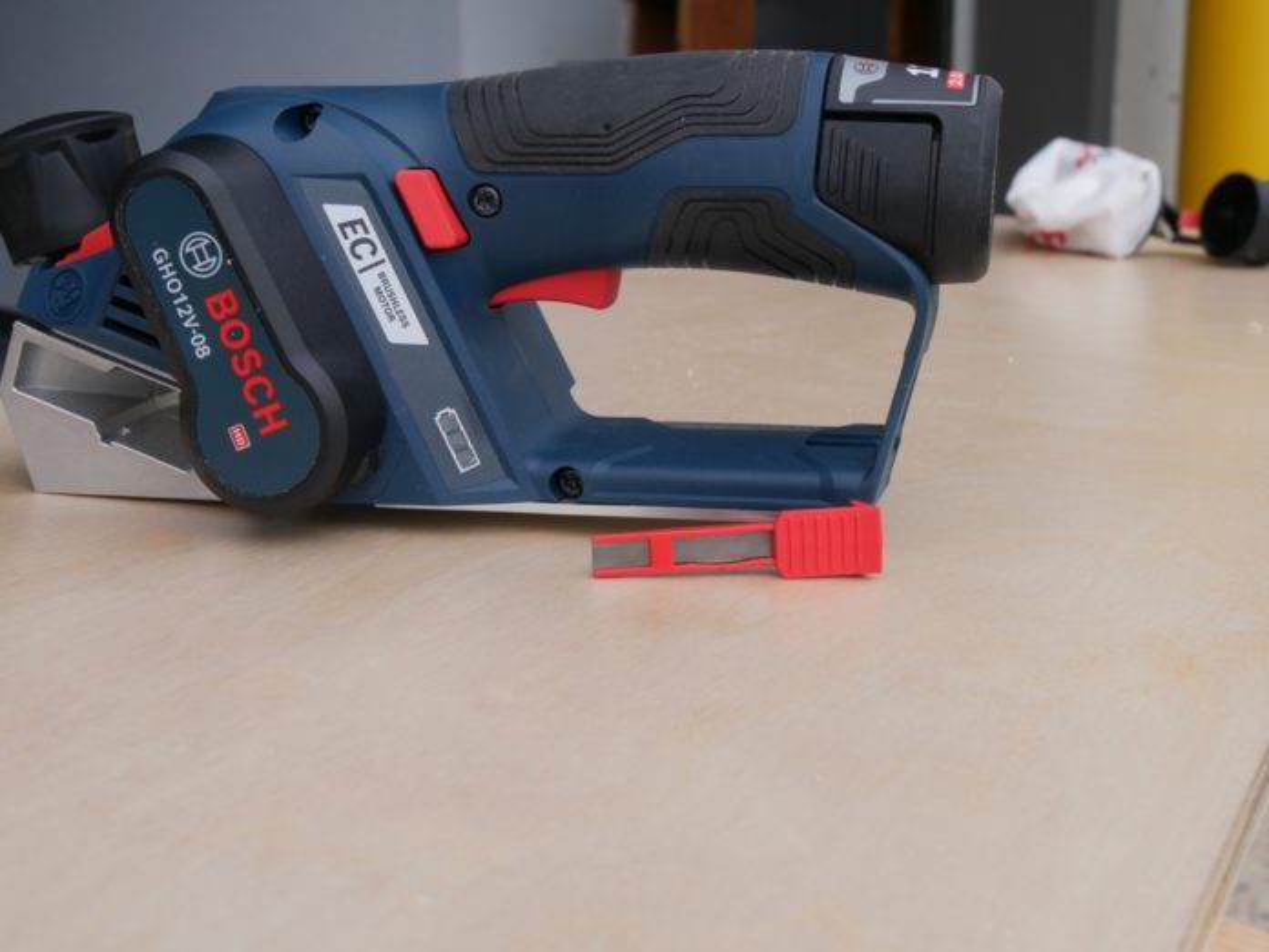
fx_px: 1760
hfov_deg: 39.7
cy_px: 476
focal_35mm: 48
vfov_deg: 30.3
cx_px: 634
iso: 200
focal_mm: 24
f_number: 8
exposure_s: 1/320
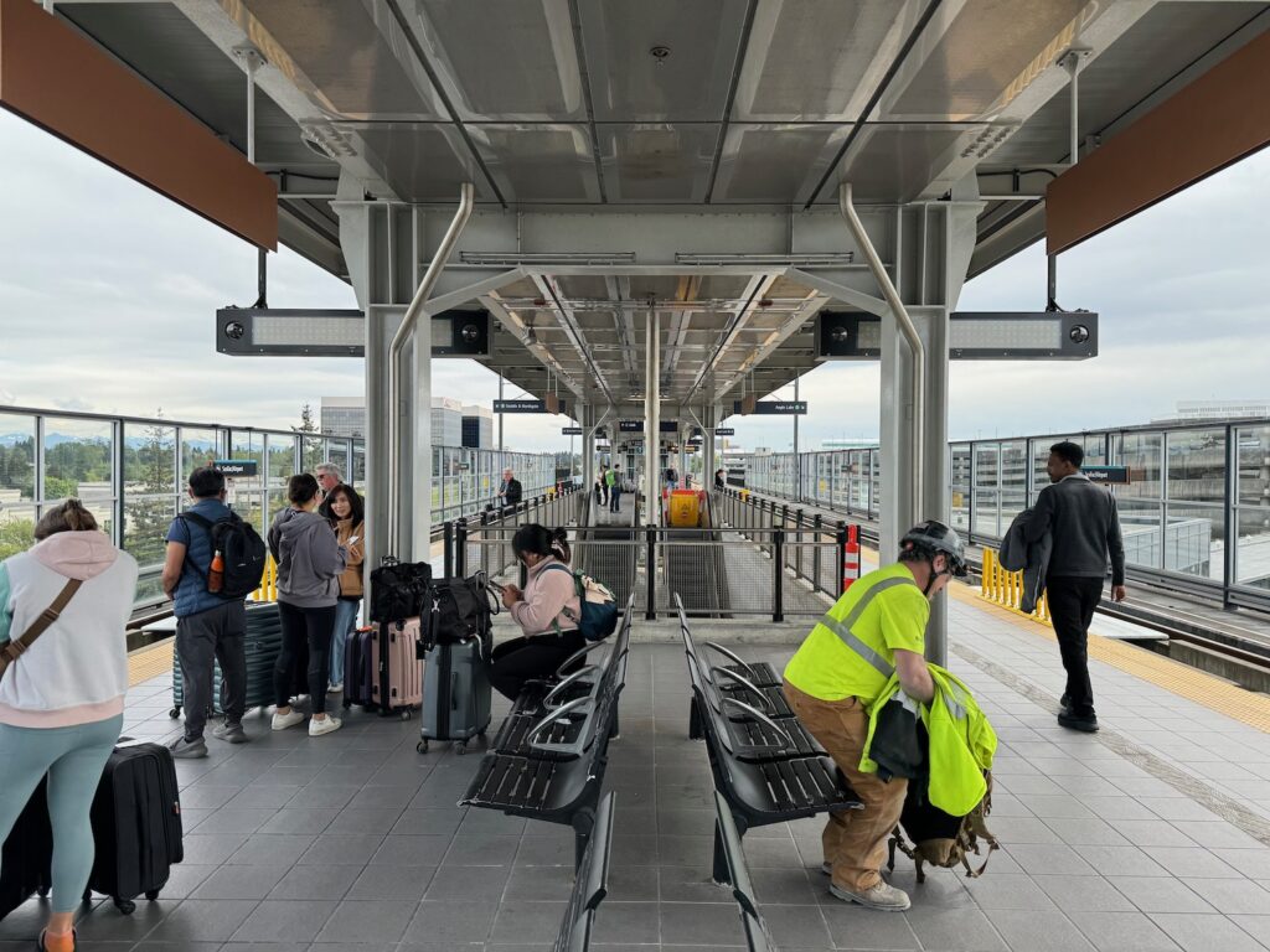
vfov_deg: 56.8
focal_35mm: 24
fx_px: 881
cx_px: 635
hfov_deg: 71.6
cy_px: 476
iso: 80
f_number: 1.78
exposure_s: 1/1112
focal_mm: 6.76
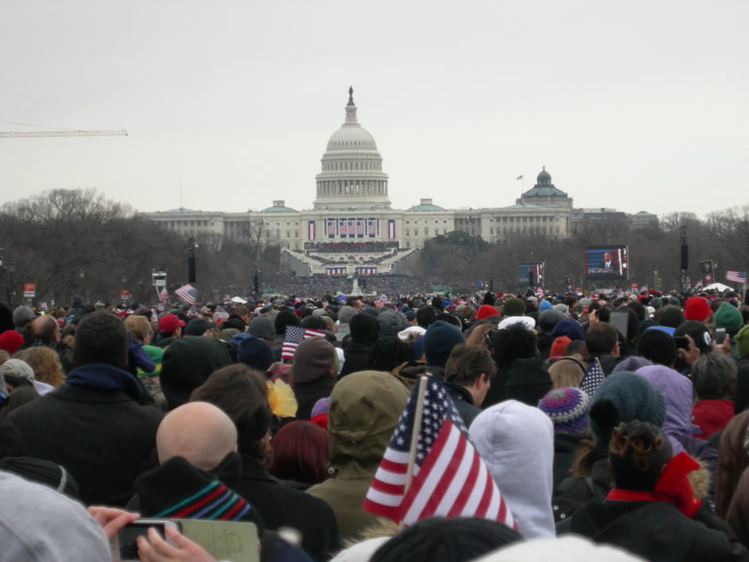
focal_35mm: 126
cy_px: 281
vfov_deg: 11.8
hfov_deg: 15.6
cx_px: 374
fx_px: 2726
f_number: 5.2
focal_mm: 26.3
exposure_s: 1/138
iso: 64
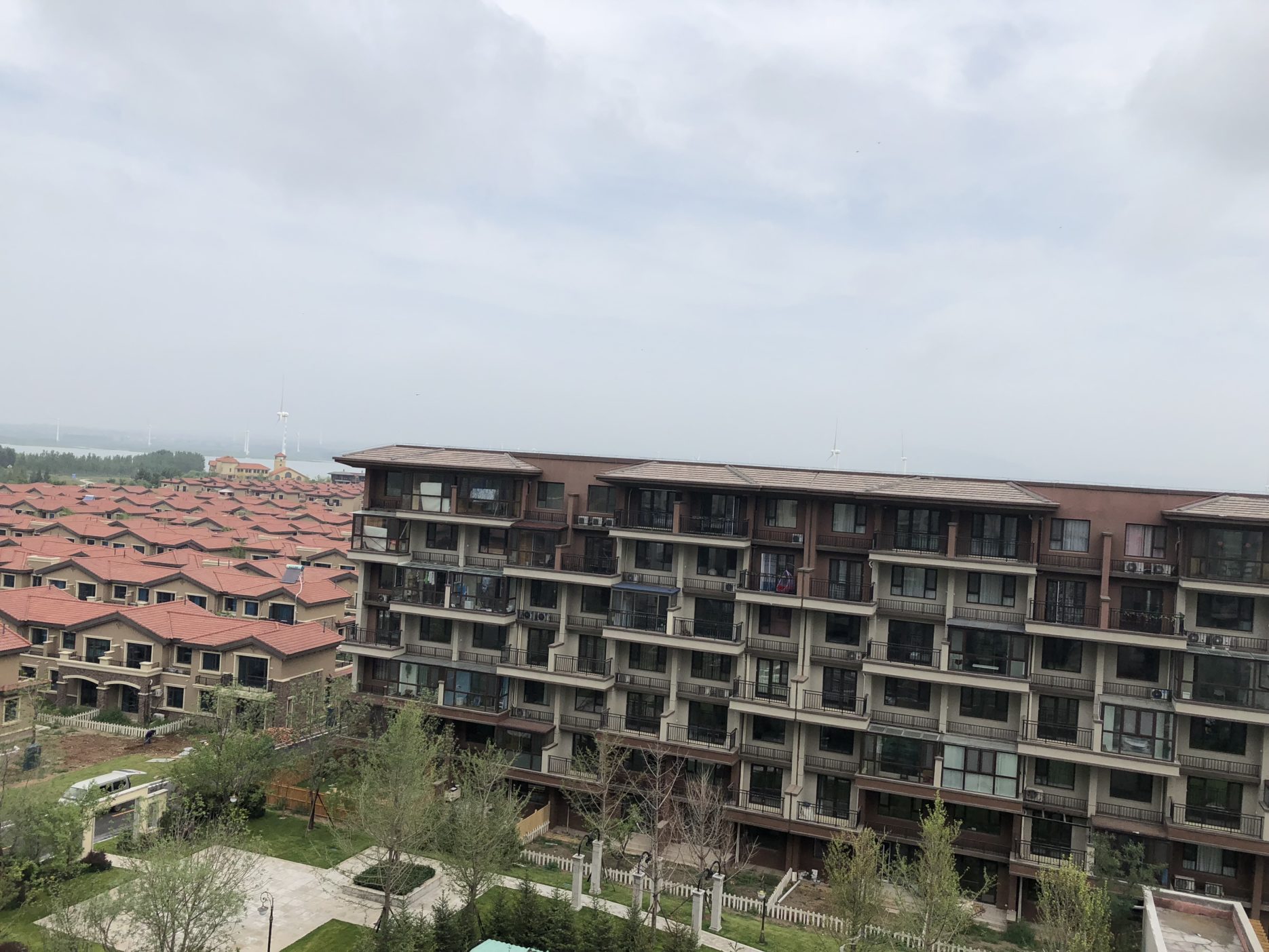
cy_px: 476
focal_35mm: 28
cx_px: 634
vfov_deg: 49.8
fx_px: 1027
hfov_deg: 63.4
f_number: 1.8
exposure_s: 1/2088
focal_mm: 3.99
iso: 20
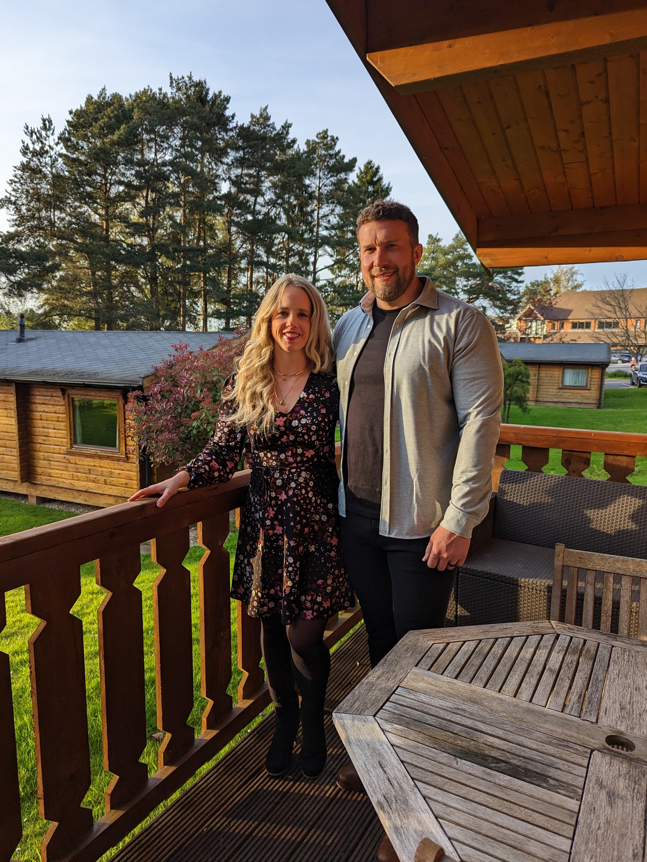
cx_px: 324
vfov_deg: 71.6
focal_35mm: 24
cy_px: 431
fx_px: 598
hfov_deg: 56.8
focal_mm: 6.81
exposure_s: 1/409
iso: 36
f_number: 1.85
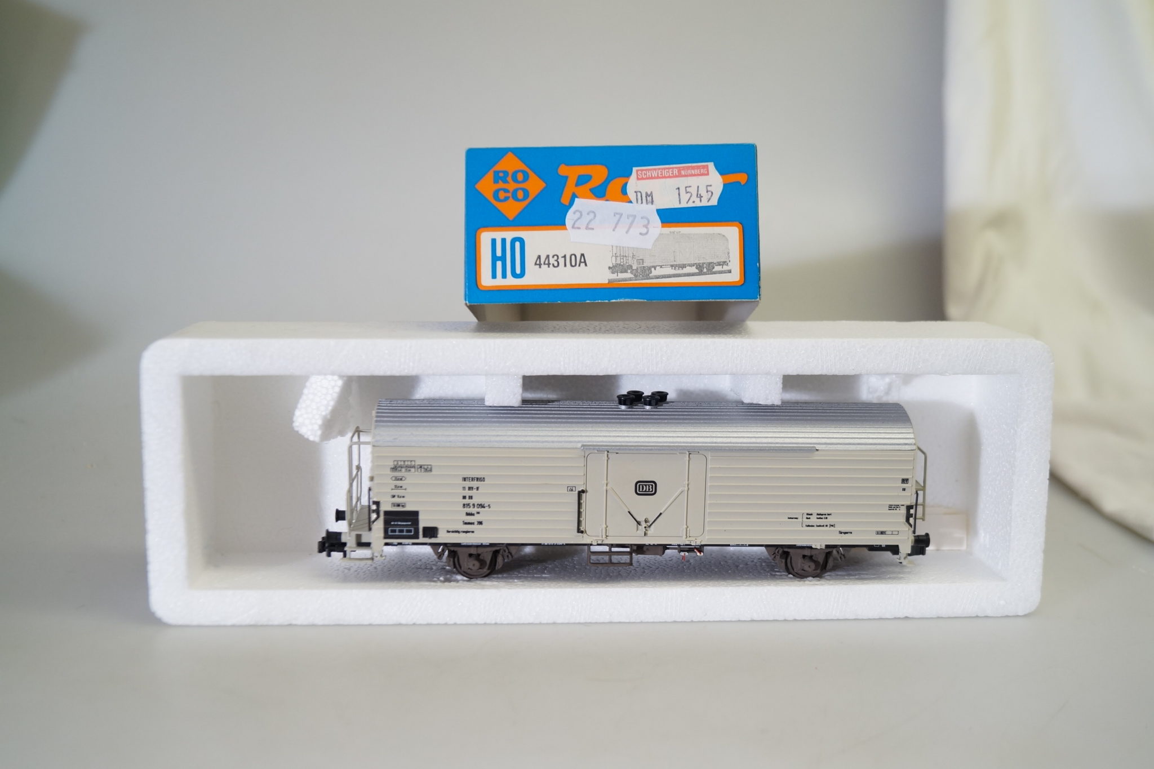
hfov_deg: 49.6
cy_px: 384
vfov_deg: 34.2
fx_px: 1250
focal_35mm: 39
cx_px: 577
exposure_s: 1/160
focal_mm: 26
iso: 500
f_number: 4.5
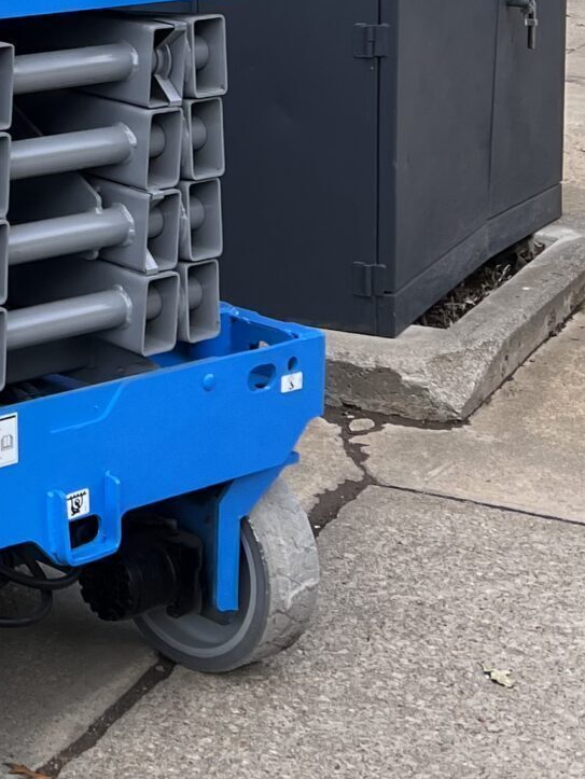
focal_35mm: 92
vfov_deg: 20.5
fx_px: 2071
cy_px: -23
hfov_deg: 14.8
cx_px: -336
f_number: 1.5
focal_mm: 5.7
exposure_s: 1/820
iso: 50
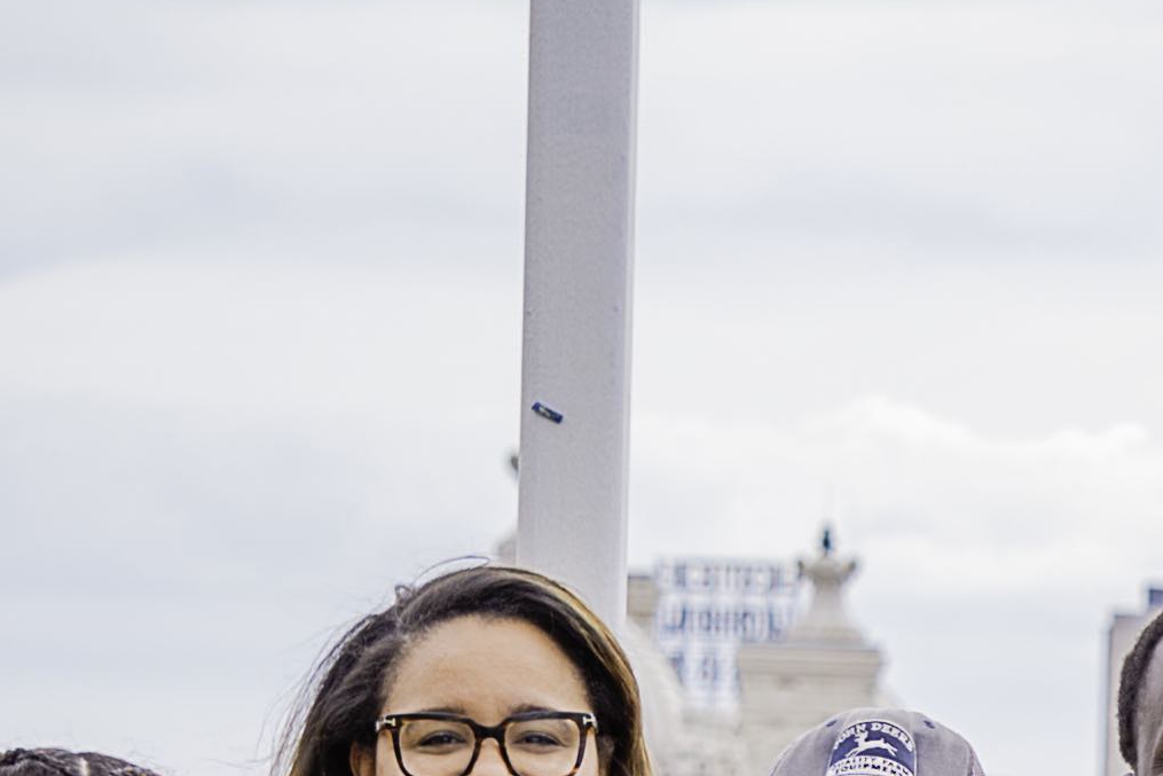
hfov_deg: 6.4
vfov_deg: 4.3
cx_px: 1410
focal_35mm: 318
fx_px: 10274
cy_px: 1254
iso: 100
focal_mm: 55
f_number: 4.5
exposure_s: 1/250
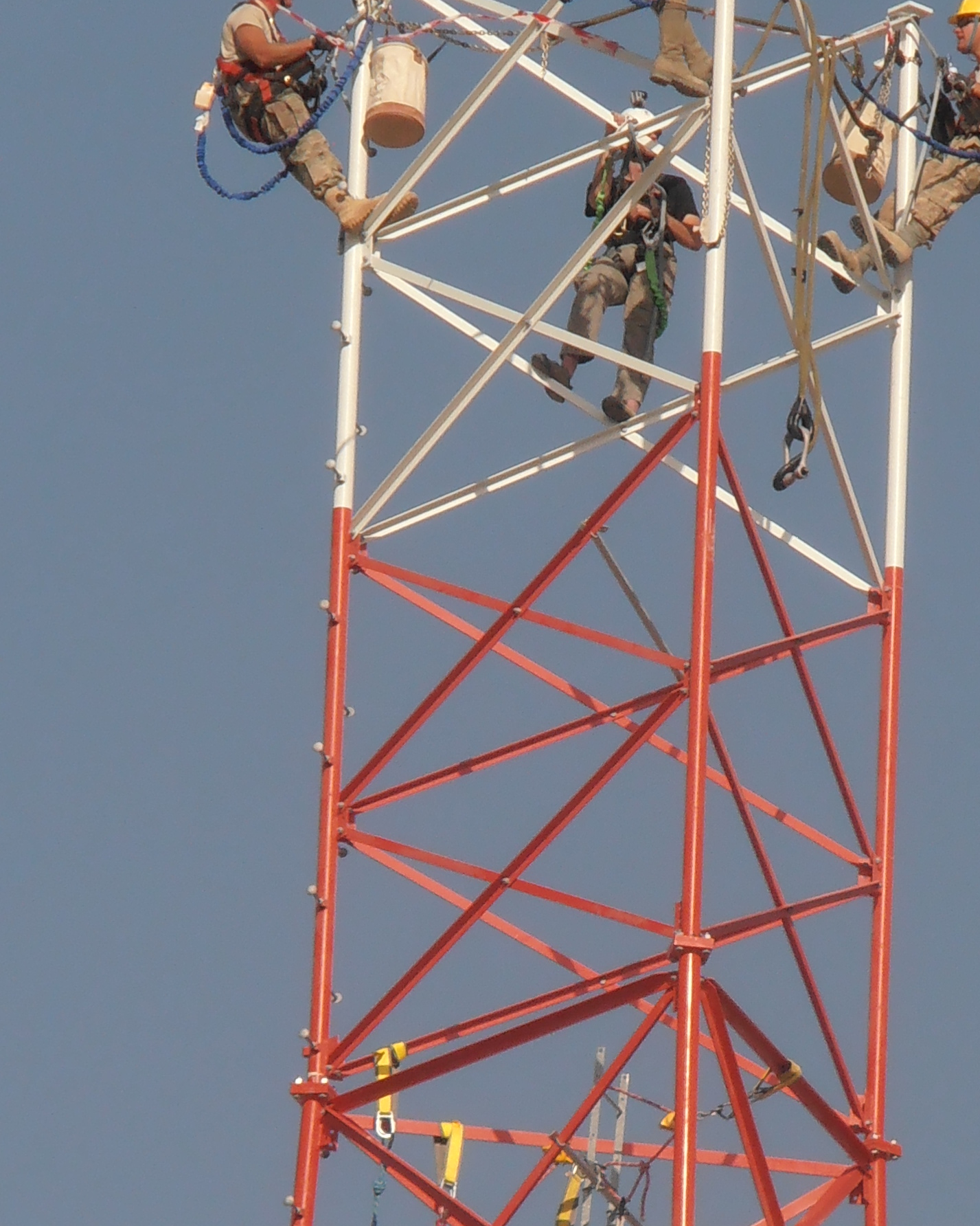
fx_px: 20413
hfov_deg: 2.7
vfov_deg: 3.4
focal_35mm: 563
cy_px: 898
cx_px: 621
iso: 80
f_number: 5.7
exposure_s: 1/640
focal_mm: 42.54
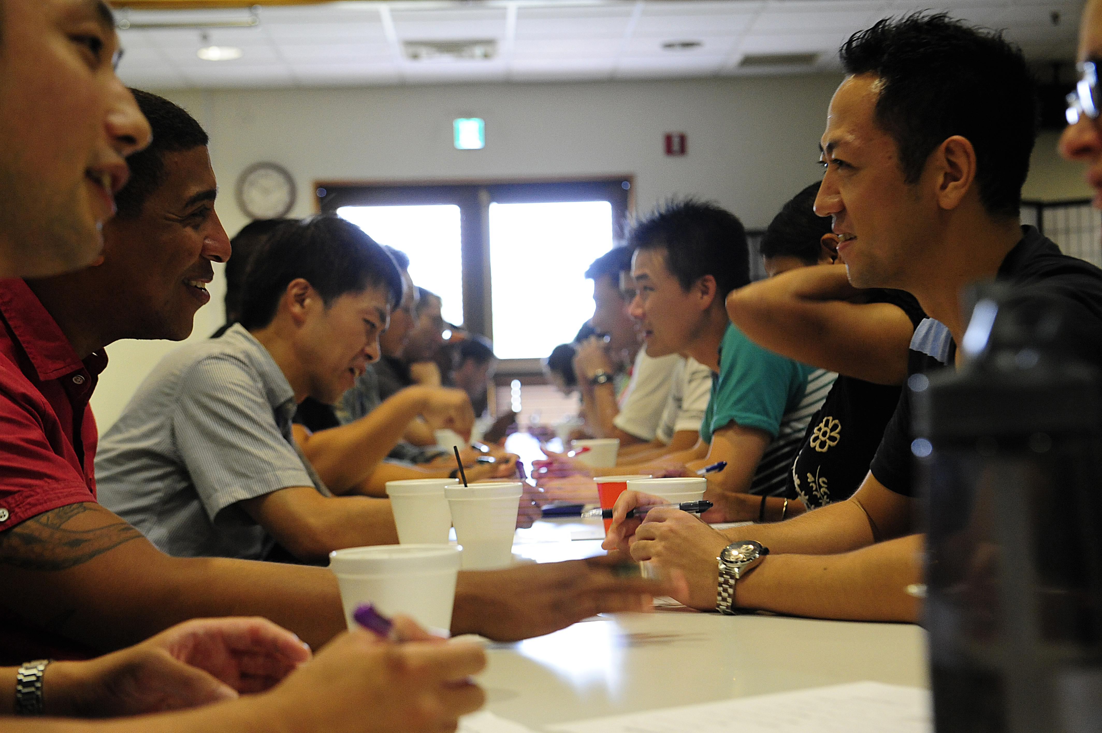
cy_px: 366
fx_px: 2141
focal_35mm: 70
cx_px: 551
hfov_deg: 28.9
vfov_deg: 19.4
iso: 3200
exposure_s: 1/60
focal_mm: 70
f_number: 6.3
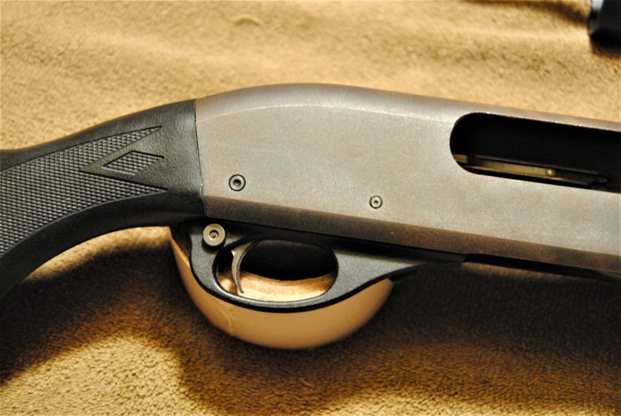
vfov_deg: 23.8
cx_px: 310
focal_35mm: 57
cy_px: 208
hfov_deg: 35.0
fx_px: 984
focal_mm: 38
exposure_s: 1/10
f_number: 4.8
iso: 1600
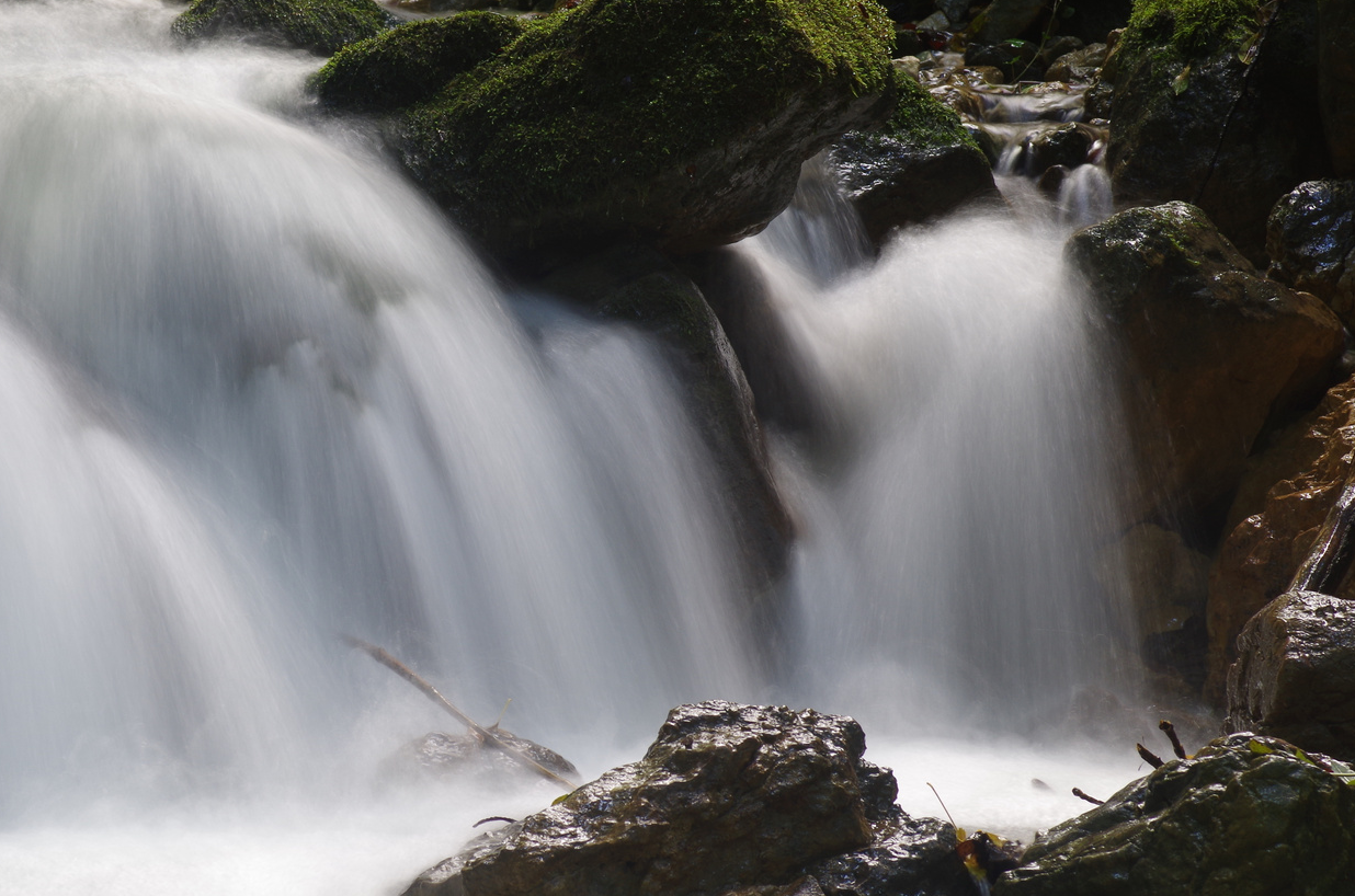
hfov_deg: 10.4
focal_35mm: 198
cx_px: 509
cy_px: 376
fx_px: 7435
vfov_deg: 6.9
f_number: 14
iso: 100
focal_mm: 100
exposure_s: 1
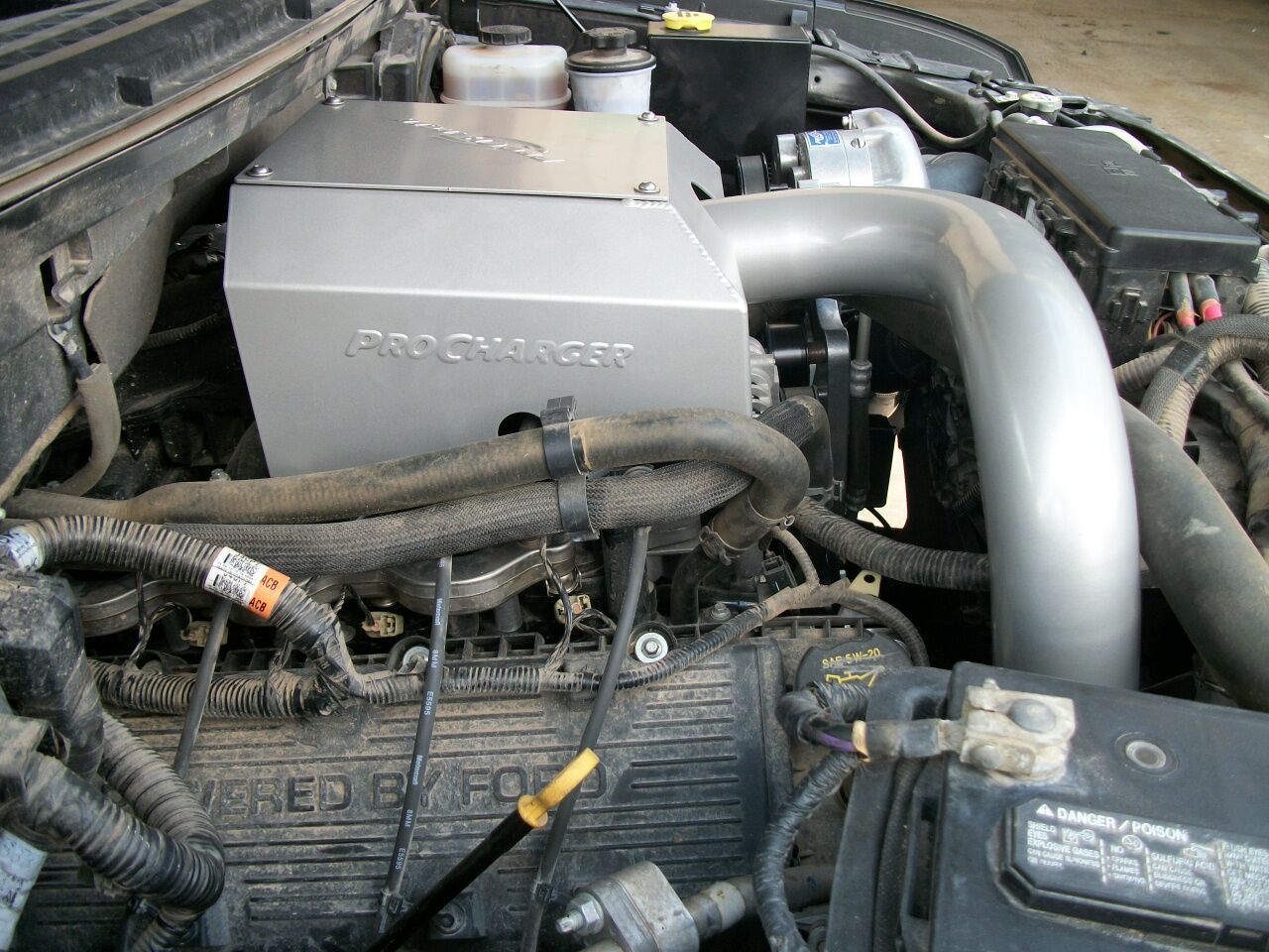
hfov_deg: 56.8
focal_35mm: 32
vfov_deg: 44.2
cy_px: 476
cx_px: 634
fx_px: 1173
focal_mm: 5.7
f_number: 2.9
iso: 80
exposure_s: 1/100
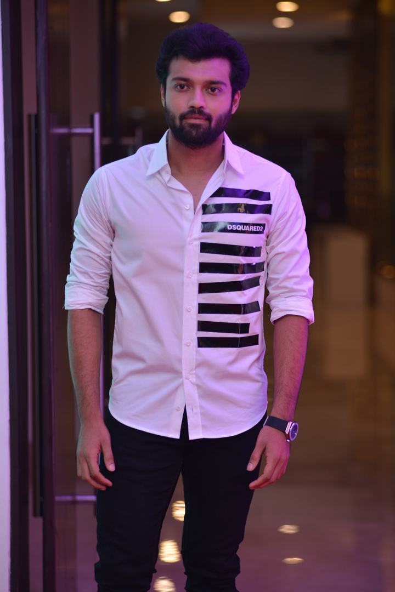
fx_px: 1909
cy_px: 296
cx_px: 198
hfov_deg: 11.8
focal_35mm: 116
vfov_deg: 17.6
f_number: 2.8
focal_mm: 116
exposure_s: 1/125
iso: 500
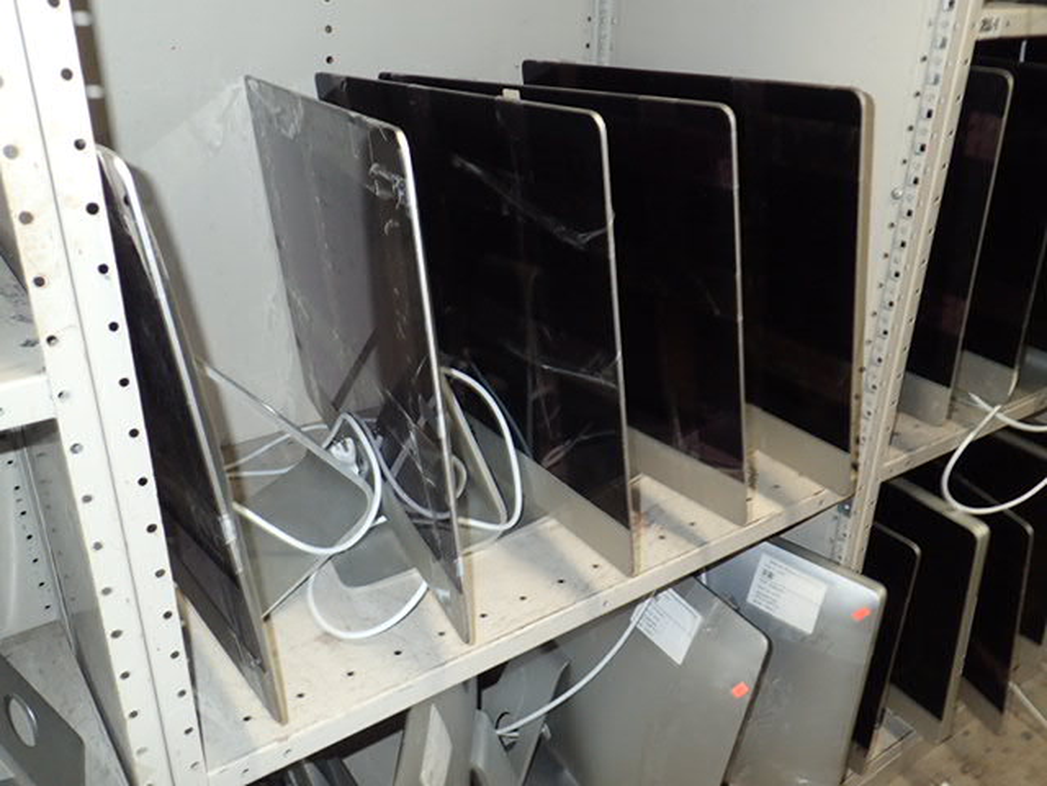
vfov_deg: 46.8
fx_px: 907
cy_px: 393
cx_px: 524
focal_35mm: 30
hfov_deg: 60.0
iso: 400
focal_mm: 5.5
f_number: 2.3
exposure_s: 1/30
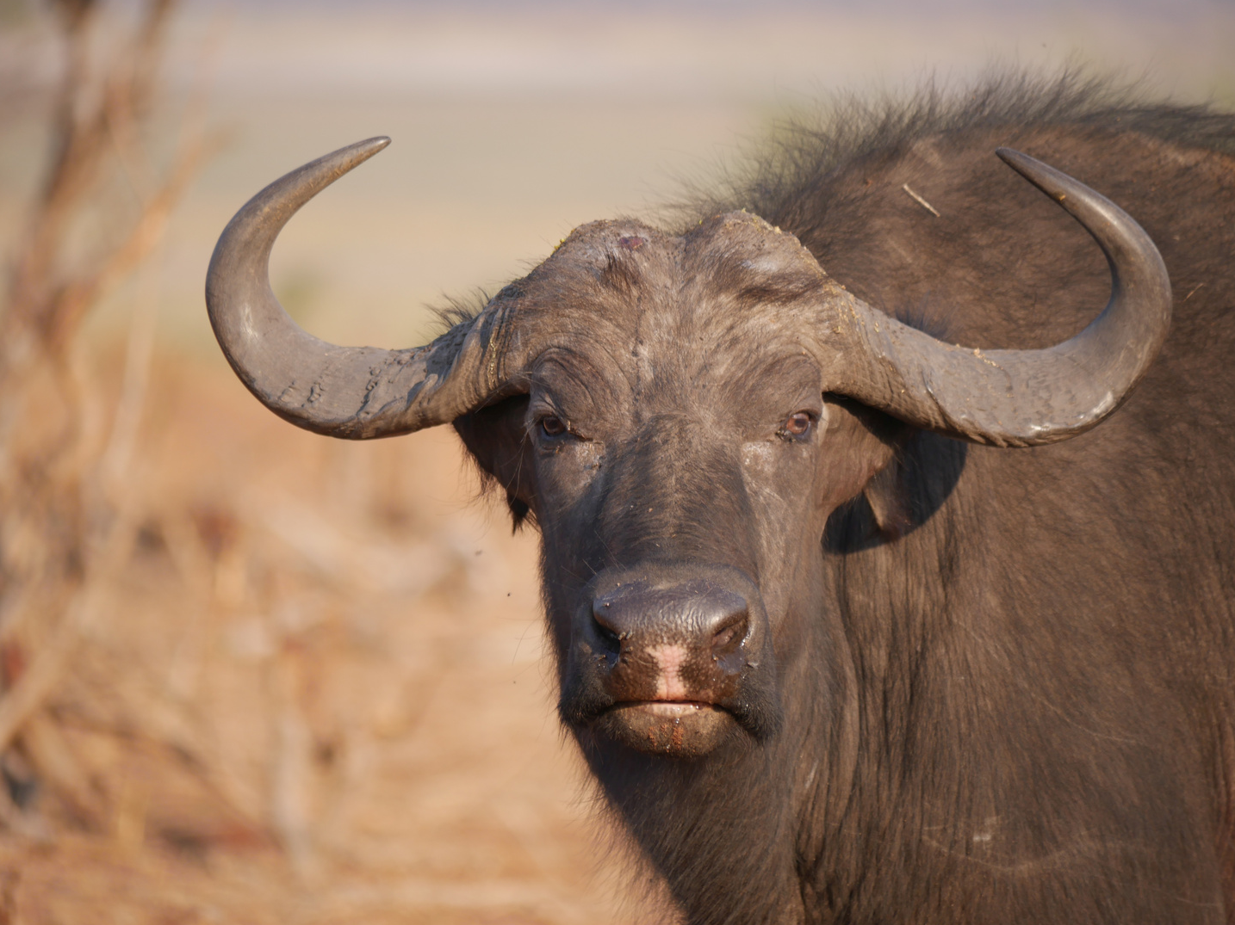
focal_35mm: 602
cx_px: 618
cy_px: 463
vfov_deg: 2.5
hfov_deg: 3.3
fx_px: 21474
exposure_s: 1/250
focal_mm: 300
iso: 200
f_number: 5.6
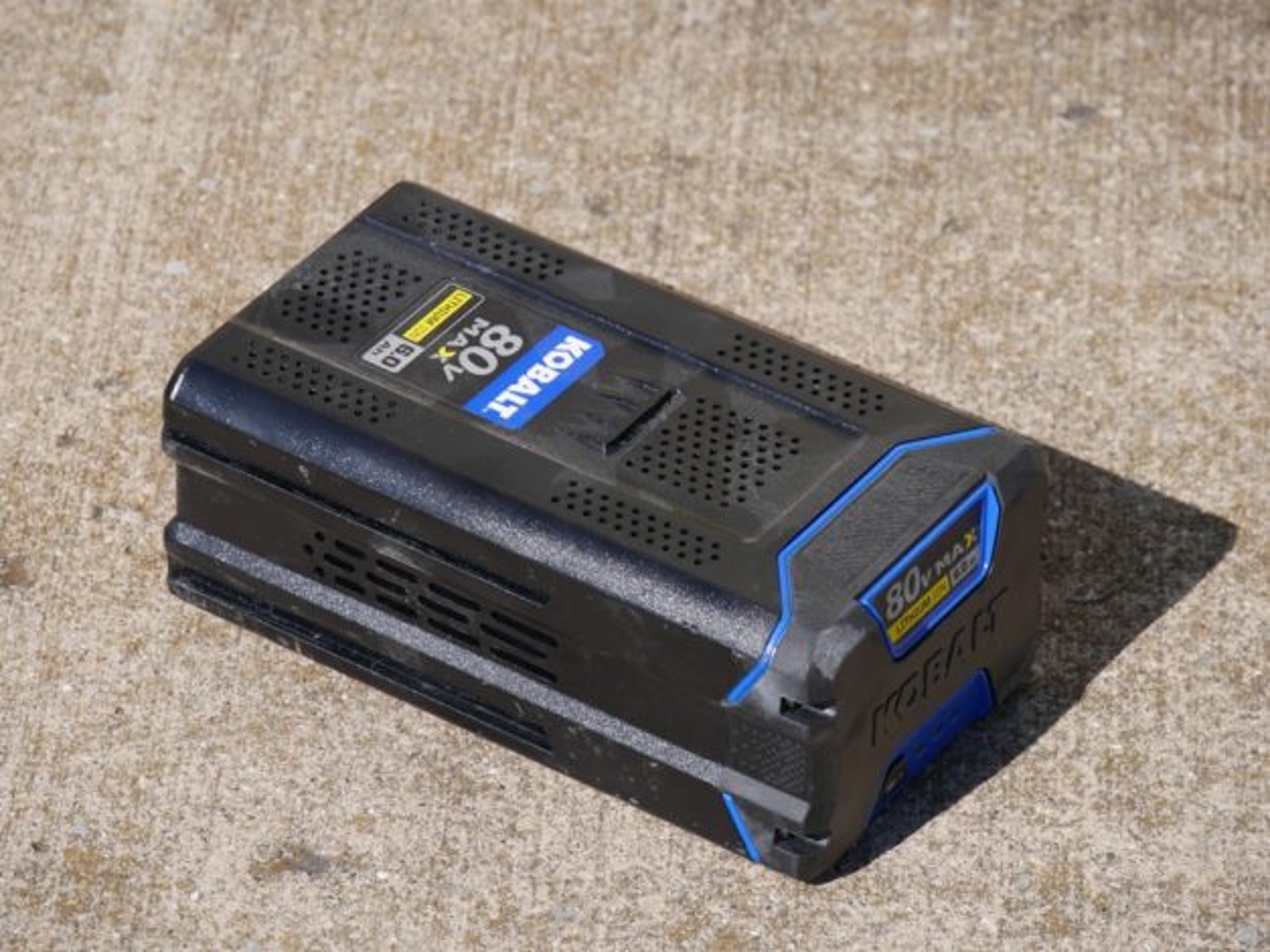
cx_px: 635
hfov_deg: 9.1
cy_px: 476
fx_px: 7997
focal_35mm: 218
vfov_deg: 6.8
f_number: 7.1
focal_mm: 109
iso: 200
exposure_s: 1/640
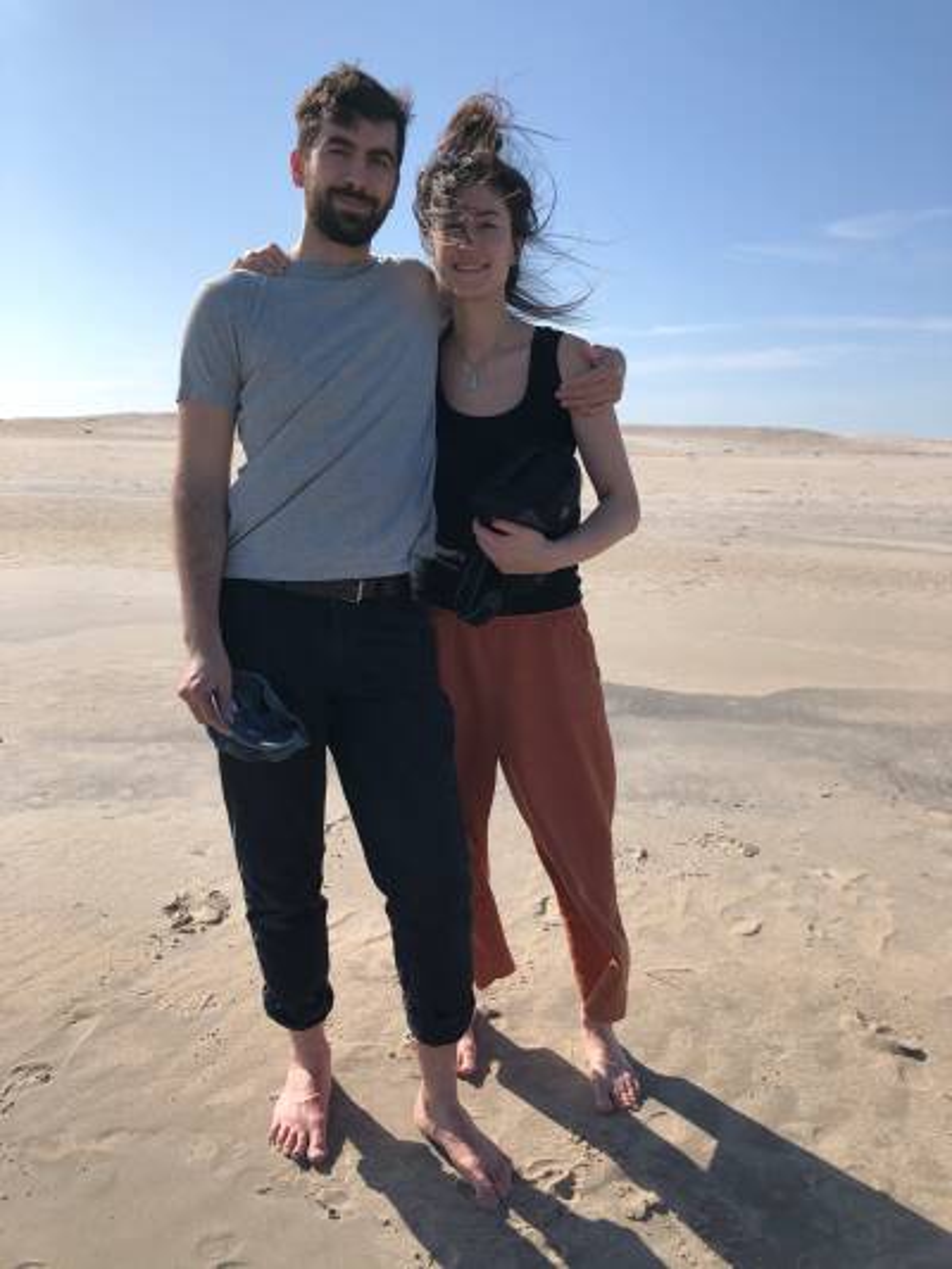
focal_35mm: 28
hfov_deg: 49.8
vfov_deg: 63.4
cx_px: 476
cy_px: 634
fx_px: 1026
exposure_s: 1/2288
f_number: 1.8
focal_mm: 3.99
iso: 20
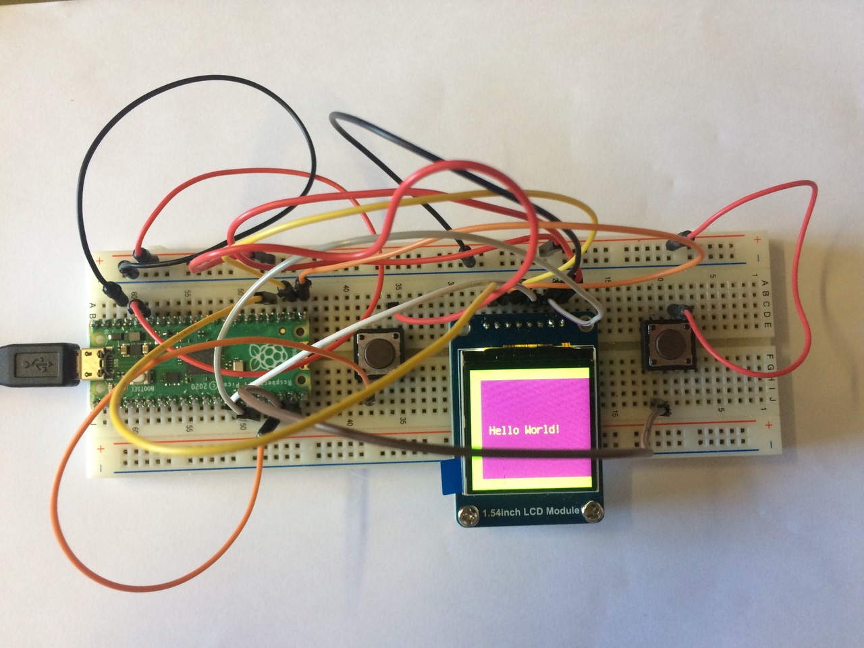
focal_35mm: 29
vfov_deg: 48.2
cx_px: 432
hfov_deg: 61.7
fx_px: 724
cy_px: 324
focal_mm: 4.15
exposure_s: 1/33
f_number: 2.2
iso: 100
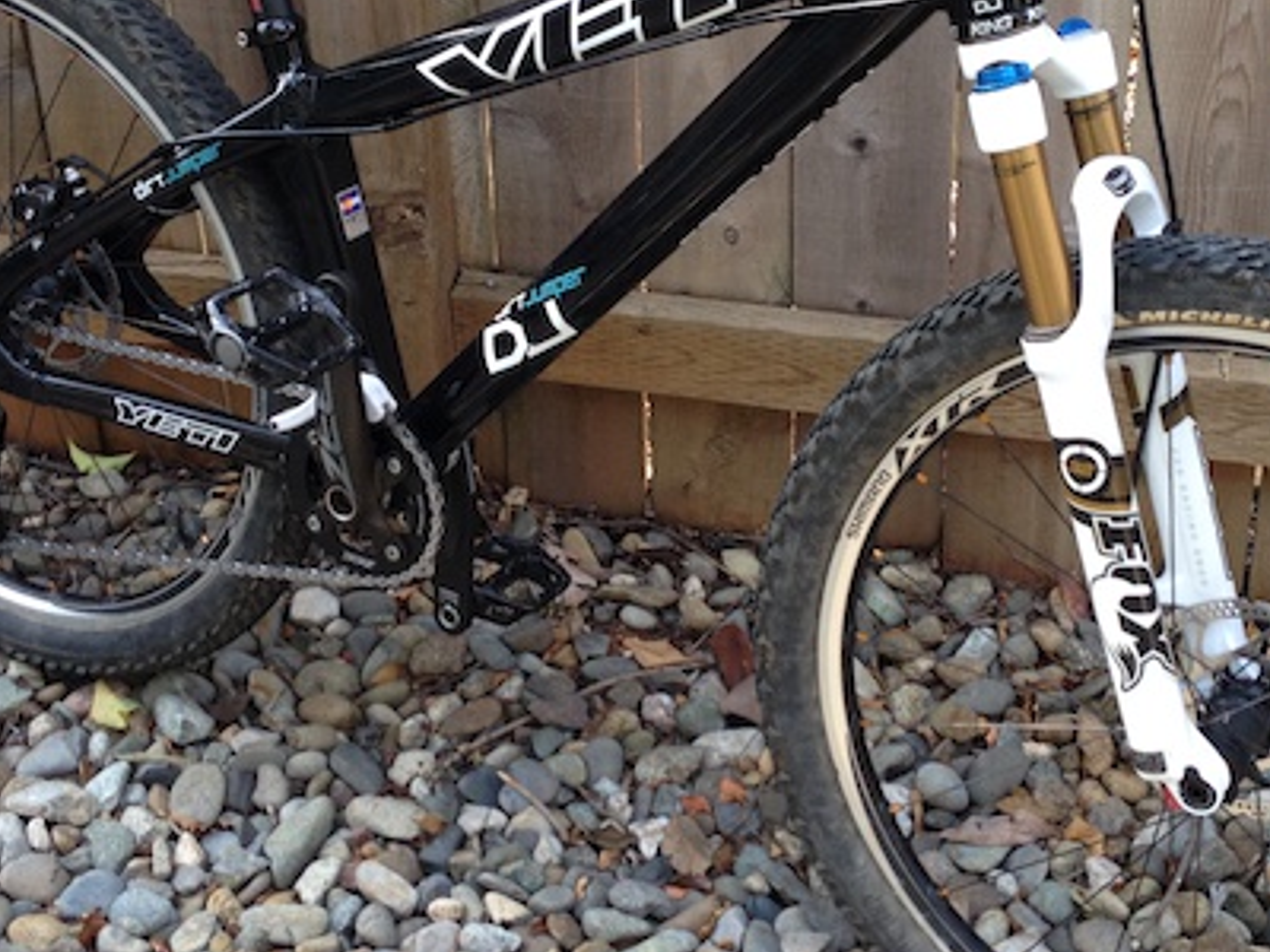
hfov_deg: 27.8
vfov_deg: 21.0
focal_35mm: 70
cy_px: 378
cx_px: 708
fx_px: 2568
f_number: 2.4
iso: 64
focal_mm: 4.28
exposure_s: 1/120
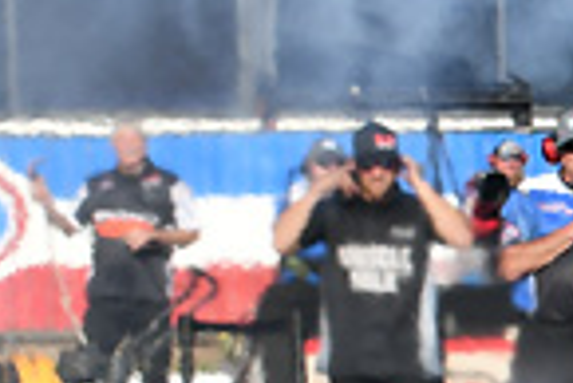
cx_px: 1529
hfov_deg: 2.8
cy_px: 488
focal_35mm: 723
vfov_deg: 1.9
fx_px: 11519
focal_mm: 70
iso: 160
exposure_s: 1/1000
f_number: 5
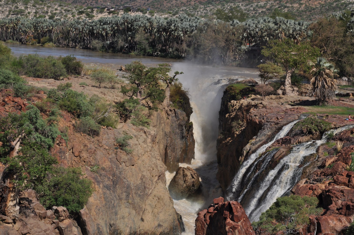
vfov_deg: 14.7
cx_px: 177
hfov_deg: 21.9
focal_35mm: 93
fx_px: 913
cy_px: 118
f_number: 9
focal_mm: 62
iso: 200
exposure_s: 1/1250
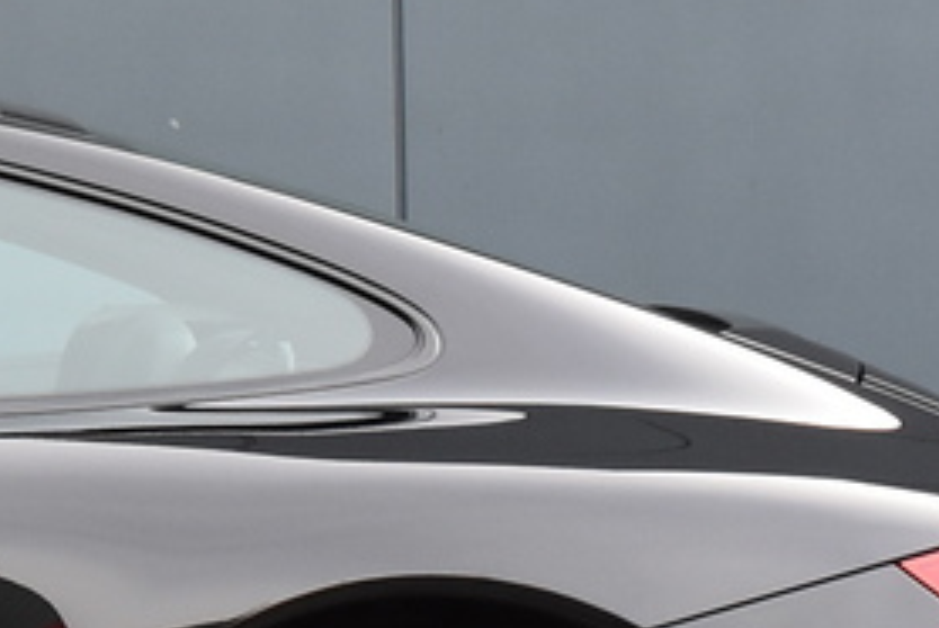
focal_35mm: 200
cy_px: 51
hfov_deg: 9.7
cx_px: -746
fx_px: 5230
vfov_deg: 6.9
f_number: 8
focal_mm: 29
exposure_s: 1/200
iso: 800
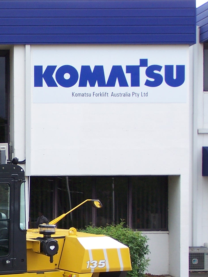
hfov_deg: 11.8
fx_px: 978
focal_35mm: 122
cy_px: 194
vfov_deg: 16.1
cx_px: -67
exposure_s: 1/500
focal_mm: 9.8
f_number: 3.1
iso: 80
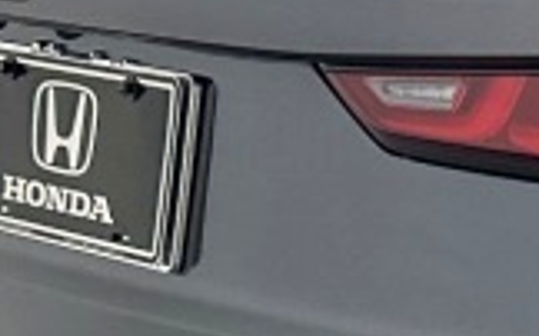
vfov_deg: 8.1
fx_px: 2363
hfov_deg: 12.0
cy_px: 356
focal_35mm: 161
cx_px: 958
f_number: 1.78
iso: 400
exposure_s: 1/60
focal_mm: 6.86
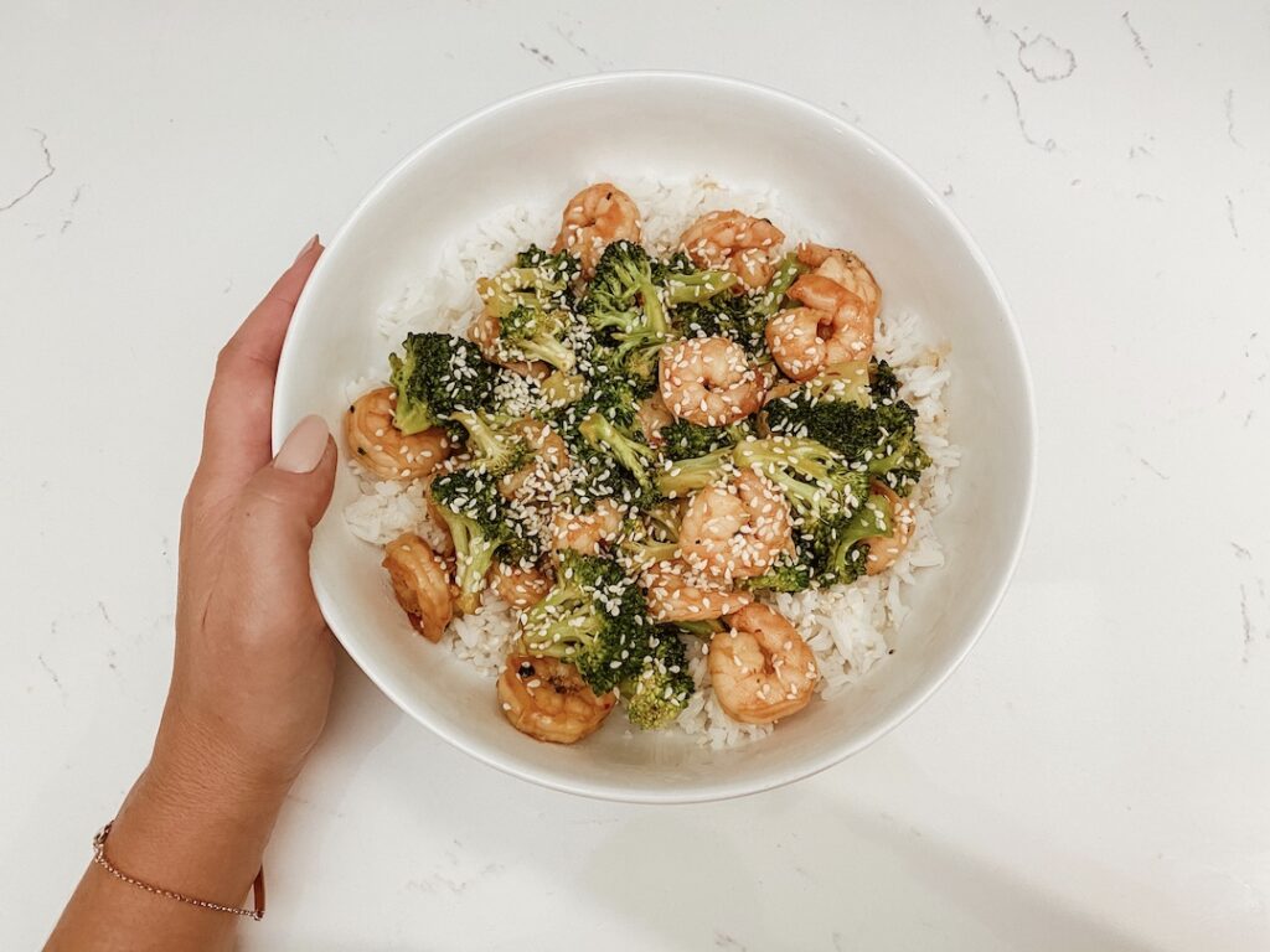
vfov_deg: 53.1
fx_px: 954
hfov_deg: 67.3
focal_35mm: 26
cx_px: 635
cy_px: 476
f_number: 1.8
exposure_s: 1/60
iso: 200
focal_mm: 4.25
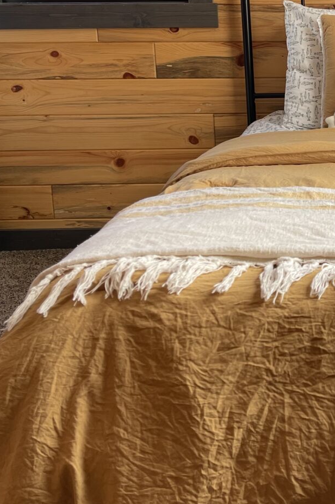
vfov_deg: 36.4
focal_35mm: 54
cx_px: 388
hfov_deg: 23.2
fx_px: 754
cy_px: 159
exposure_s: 1/121
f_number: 1.6
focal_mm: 5.1
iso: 64
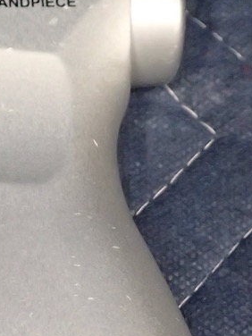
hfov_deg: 14.4
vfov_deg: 18.8
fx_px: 990
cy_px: 318
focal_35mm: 102
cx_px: 63
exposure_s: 1/30
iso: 800
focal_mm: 5.5
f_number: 2.3
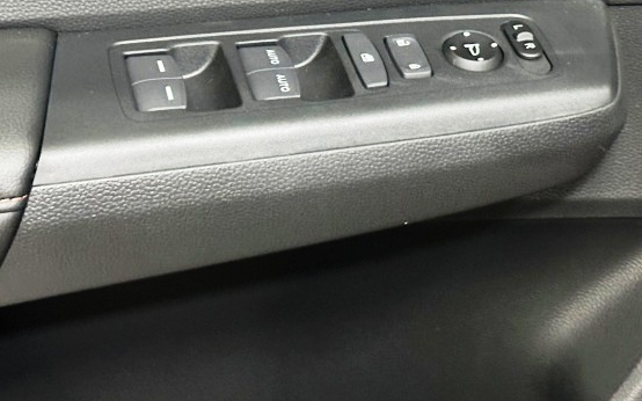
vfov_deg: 13.6
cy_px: -32
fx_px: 1644
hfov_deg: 22.1
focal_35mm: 94
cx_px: 344
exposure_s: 1/30
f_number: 1.78
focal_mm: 6.86
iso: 640
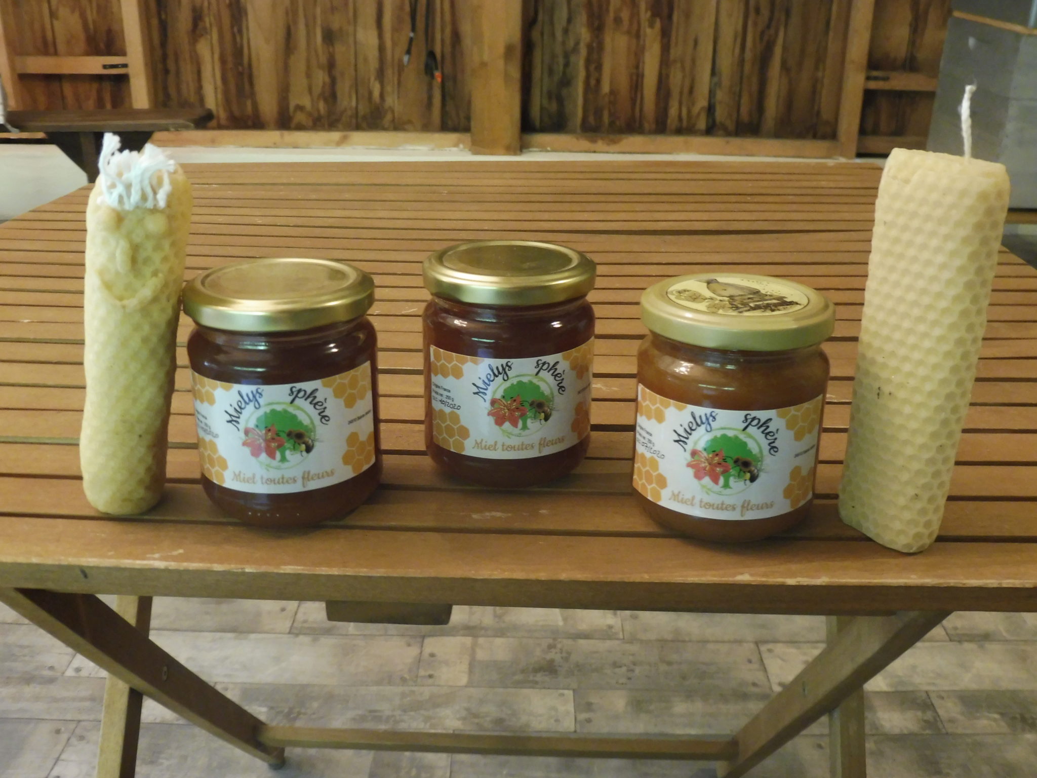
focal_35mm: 34
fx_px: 1019
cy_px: 389
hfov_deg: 54.0
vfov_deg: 41.8
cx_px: 518
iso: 500
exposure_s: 1/8
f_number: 3.7
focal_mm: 6.1
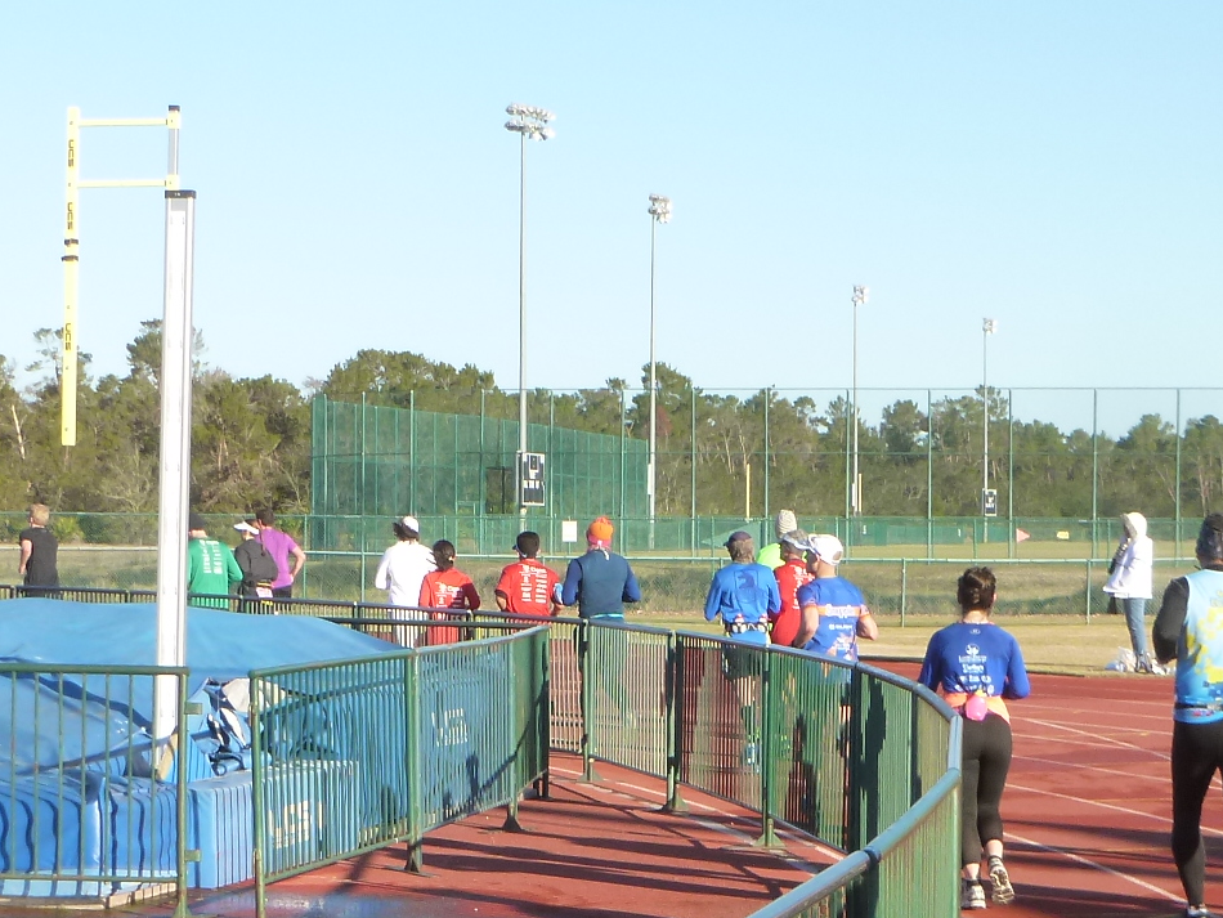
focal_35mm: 97
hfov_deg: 20.2
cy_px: 670
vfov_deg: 15.2
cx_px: 642
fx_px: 3428
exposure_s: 1/500
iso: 160
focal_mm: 6.5
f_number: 3.6
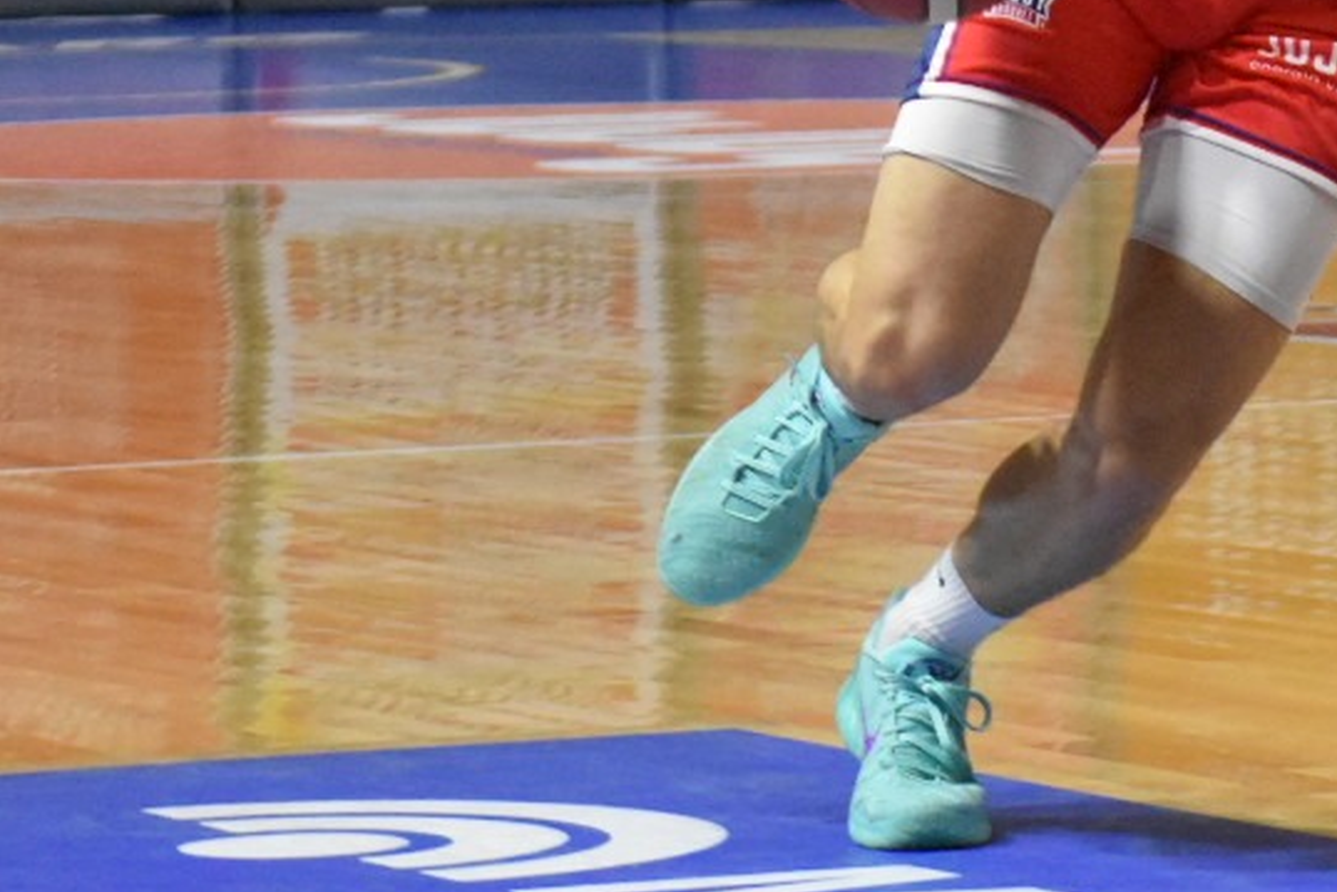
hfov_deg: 6.3
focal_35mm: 325
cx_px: 1891
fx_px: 12073
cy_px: -25
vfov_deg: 4.2
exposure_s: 1/1250
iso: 6400
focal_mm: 72
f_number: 5
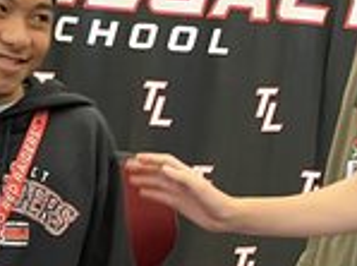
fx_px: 1440
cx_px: 184
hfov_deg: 14.1
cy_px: 297
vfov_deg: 10.4
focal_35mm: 140
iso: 250
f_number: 1.6
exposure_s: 1/60
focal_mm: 5.1
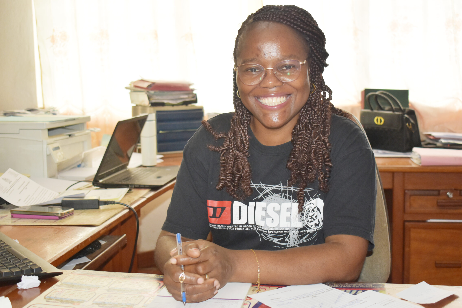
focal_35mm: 48
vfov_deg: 28.1
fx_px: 616
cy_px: 154
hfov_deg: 41.1
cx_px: 231
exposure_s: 1/125
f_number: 4.5
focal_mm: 32
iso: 800
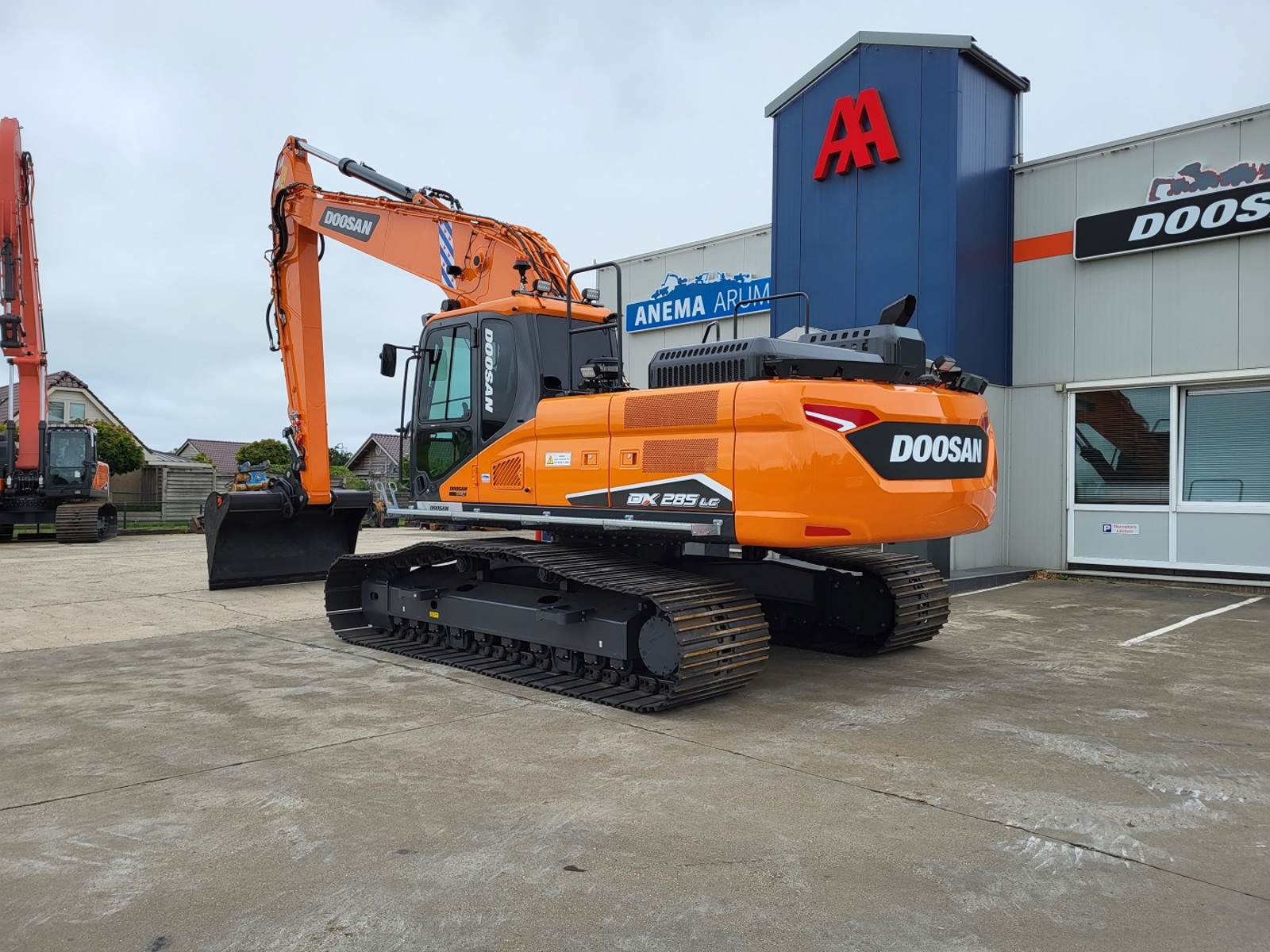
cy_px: 476
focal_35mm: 26
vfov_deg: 53.1
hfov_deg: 67.3
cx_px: 635
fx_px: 954
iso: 40
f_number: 1.8
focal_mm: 5.4
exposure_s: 1/1899
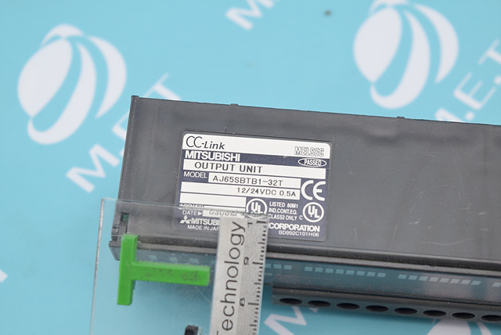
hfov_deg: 24.6
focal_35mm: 82
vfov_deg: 16.6
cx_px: 250
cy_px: 168
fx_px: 1149
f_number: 7.1
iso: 800
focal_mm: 55
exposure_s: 1/100
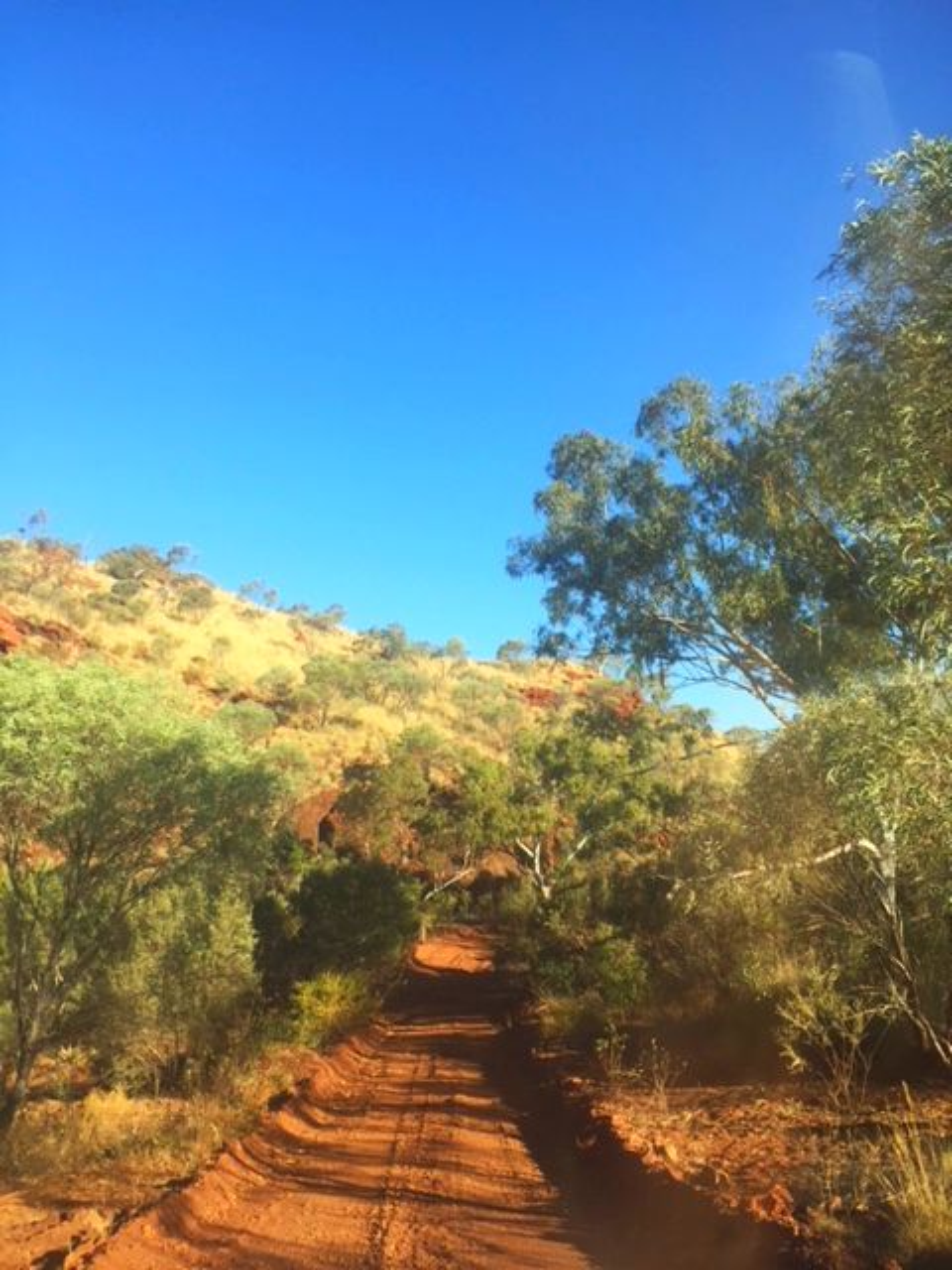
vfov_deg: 61.7
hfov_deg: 48.2
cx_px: 476
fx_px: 1063
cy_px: 635
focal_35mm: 29
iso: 32
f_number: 2.2
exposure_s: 1/807
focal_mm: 4.15
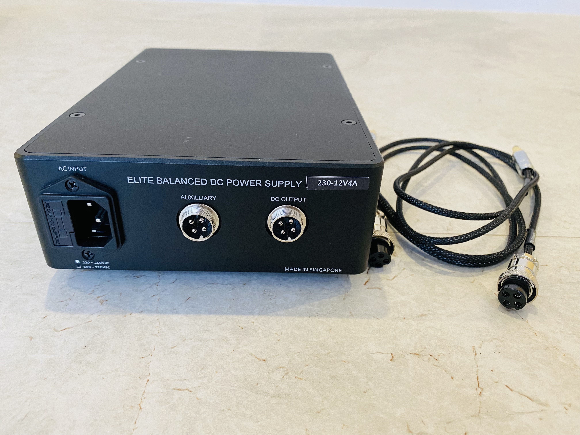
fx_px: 436
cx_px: 290
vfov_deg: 53.1
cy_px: 218
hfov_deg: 67.3
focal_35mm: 26
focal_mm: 4.25
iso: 200
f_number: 1.8
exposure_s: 1/60
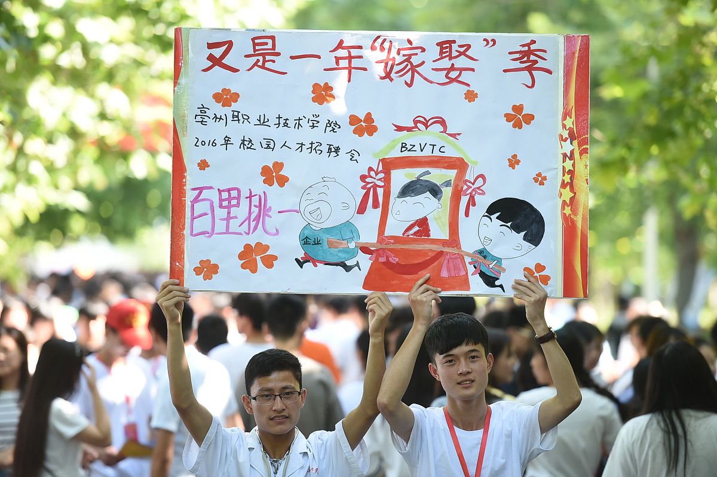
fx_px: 3683
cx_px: 358
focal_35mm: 185
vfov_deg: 7.4
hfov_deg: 11.1
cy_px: 238
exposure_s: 1/800
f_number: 2.8
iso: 1250
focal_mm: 185
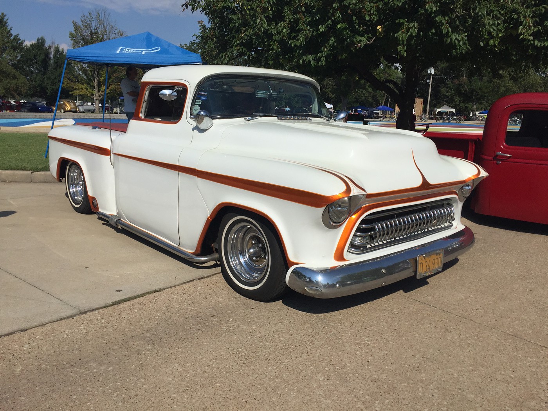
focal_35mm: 29
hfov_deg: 61.7
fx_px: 459
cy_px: 206
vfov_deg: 48.2
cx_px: 274
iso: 32
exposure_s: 1/7937
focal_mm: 4.15
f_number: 2.2
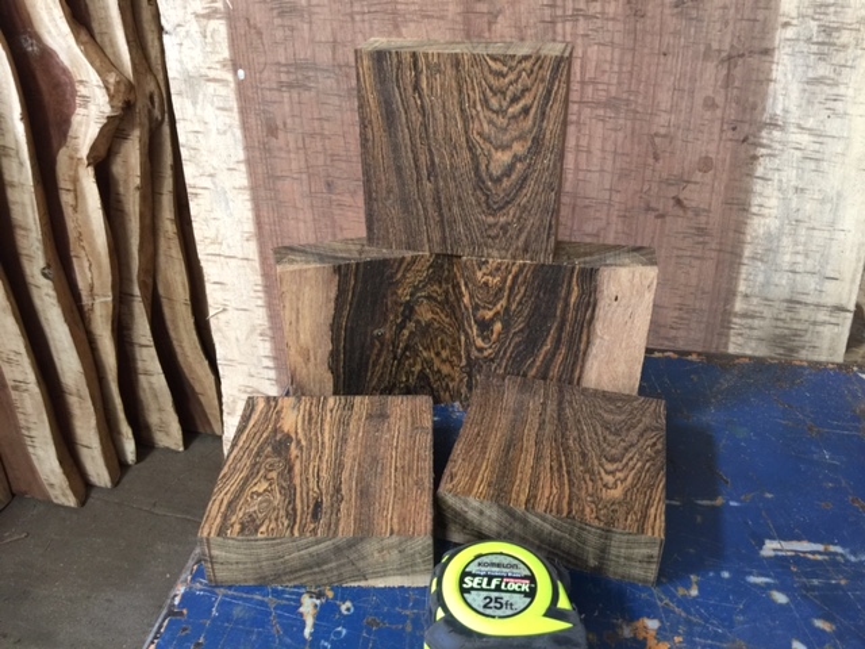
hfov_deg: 61.7
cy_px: 324
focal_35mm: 29
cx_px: 432
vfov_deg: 48.2
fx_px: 725
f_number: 2.2
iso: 64
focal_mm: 4.15
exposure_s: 1/15
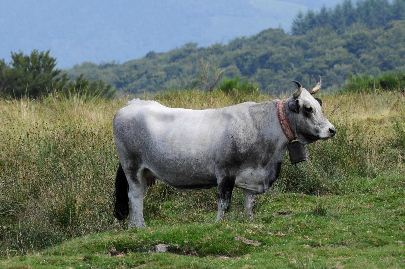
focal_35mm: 360
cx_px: 202
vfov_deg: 3.8
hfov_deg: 5.7
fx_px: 4045
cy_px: 134
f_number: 11
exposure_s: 1/500
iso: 450
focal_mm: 240
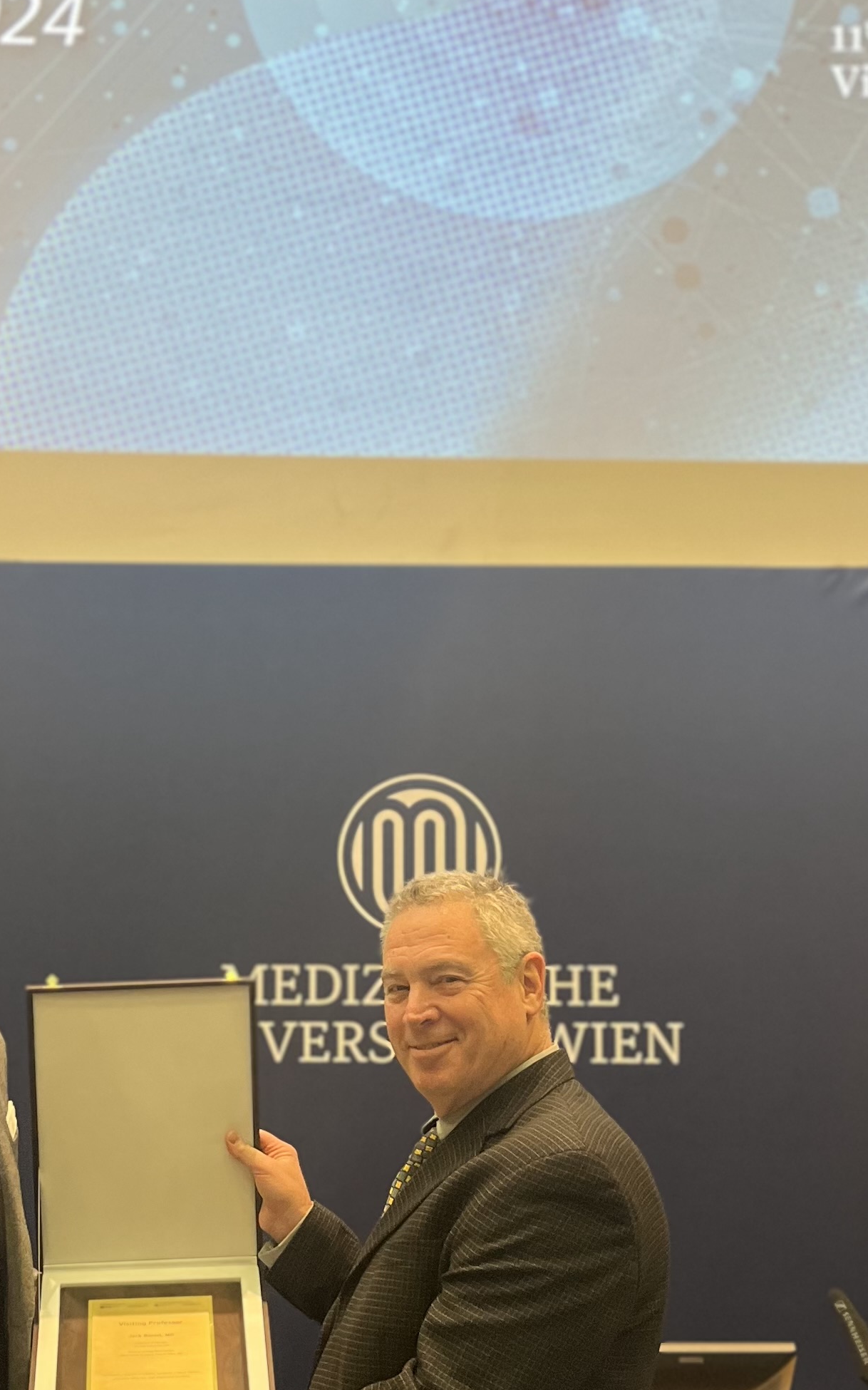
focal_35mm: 57
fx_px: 2158
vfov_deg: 35.5
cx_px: 277
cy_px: 870
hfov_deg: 22.6
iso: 100
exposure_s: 1/50
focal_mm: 5.1
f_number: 1.6
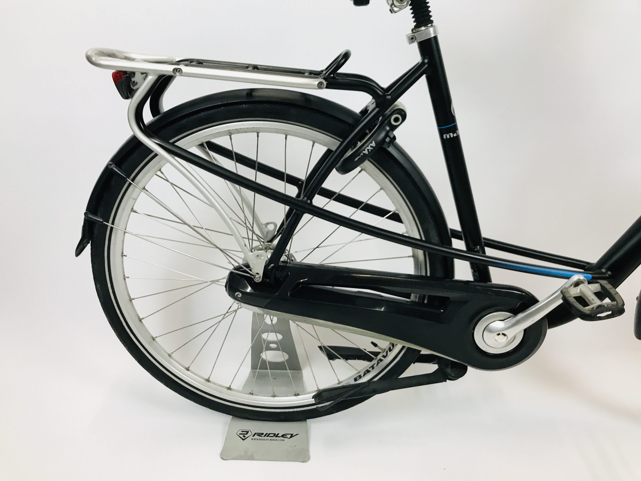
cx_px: 320
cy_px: 240
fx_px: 518
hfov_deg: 63.4
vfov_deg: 49.7
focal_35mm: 28
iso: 32
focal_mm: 3.99
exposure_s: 1/33
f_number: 1.8
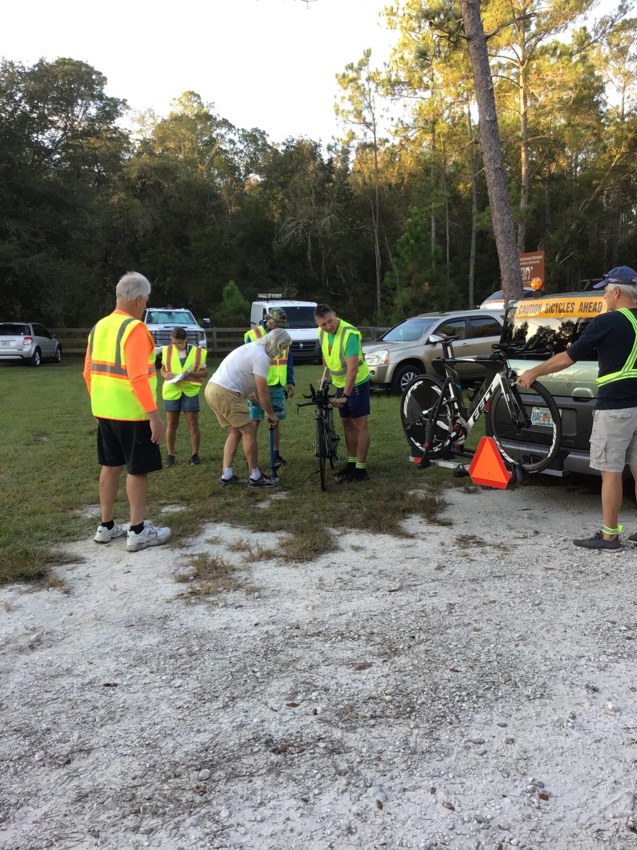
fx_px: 761
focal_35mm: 31
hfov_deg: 45.4
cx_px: 318
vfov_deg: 58.4
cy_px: 425
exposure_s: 1/60
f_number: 2.4
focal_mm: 3.3
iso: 25
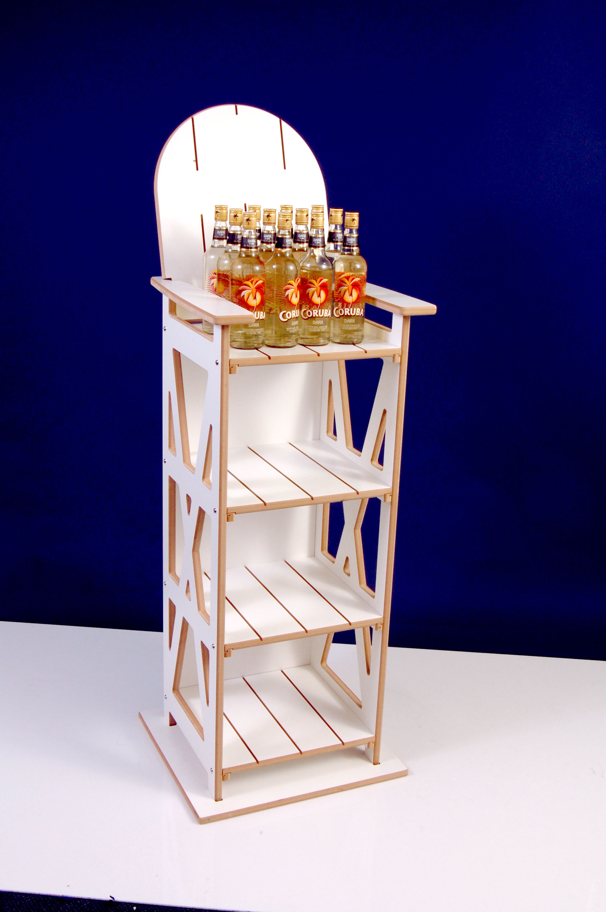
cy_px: 456
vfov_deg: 46.4
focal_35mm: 42
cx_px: 303
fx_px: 1062
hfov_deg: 31.8
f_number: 25
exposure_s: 1/80
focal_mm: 28
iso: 200
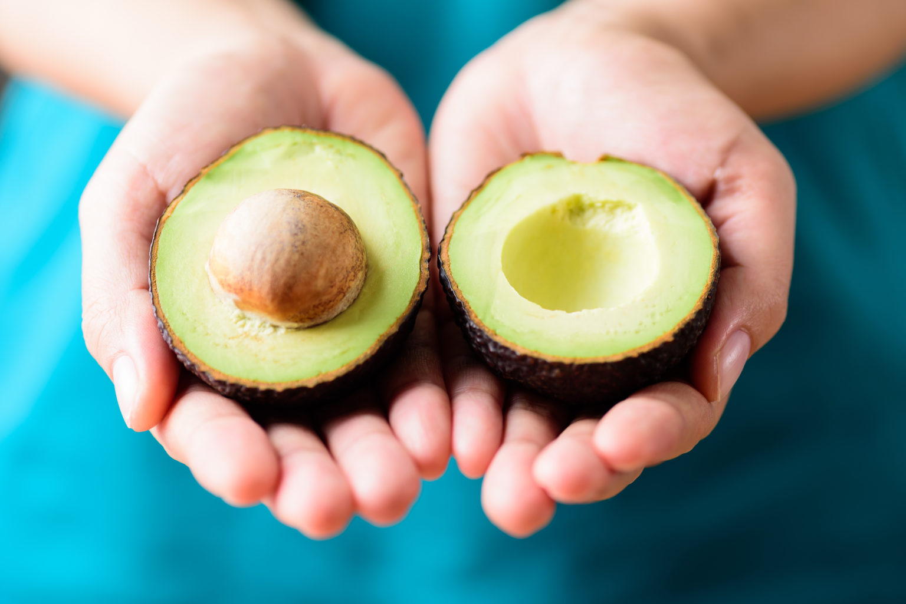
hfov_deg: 22.6
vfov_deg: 15.2
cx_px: 453
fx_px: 2266
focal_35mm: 90
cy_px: 302
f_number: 6.3
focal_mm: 90
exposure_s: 1/125
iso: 100
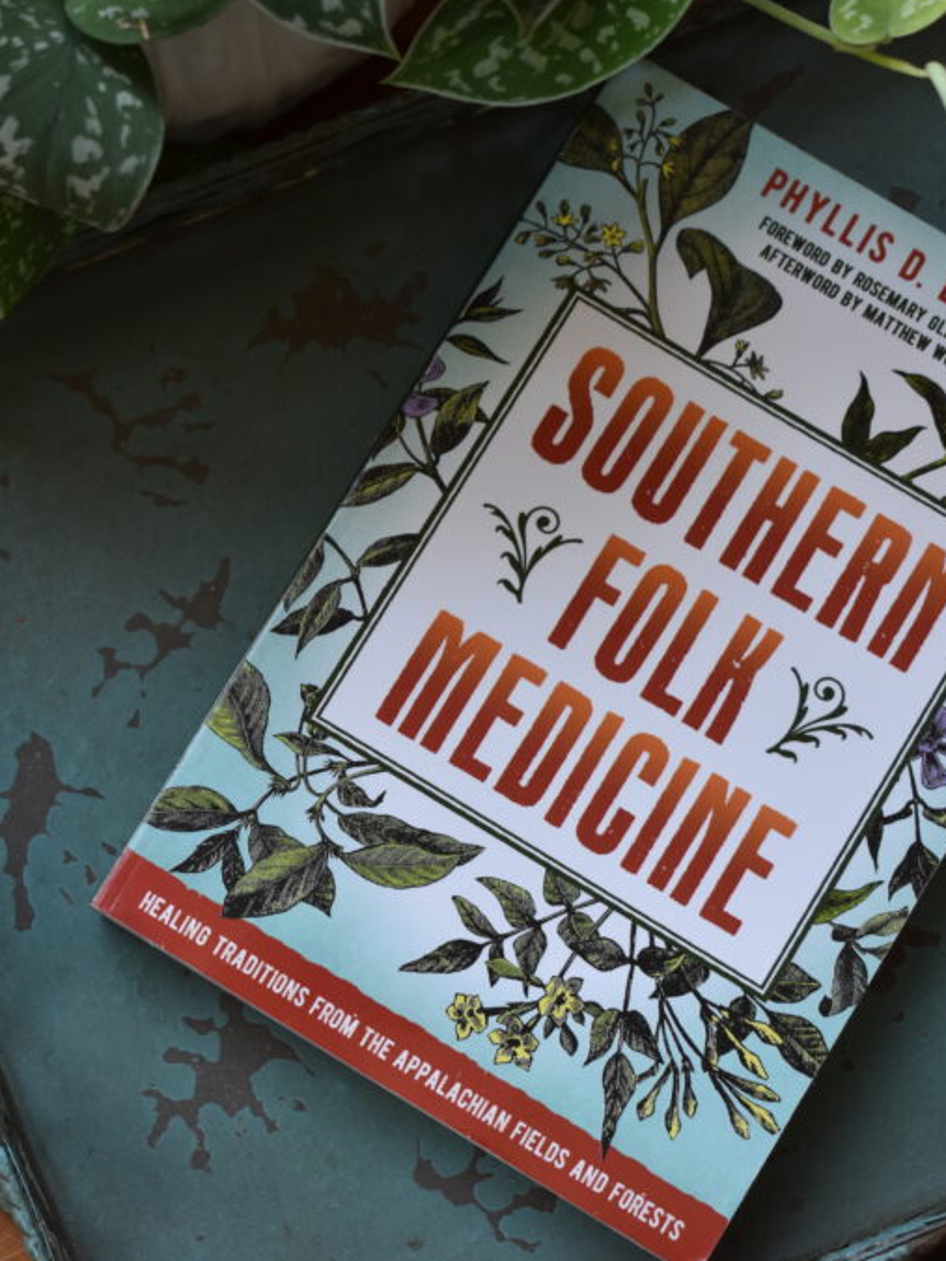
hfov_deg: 17.7
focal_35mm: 83
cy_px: 628
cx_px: 241
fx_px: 3024
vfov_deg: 23.6
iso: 640
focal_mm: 38
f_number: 5.6
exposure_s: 1/125
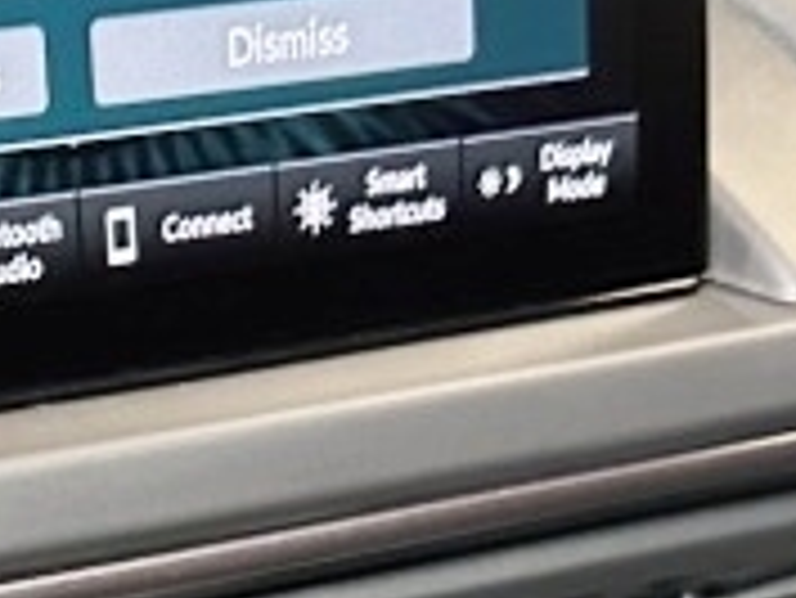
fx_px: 3198
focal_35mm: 139
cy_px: 998
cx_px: -108
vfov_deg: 10.2
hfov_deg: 13.8
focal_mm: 6.86
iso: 800
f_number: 1.78
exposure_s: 1/30
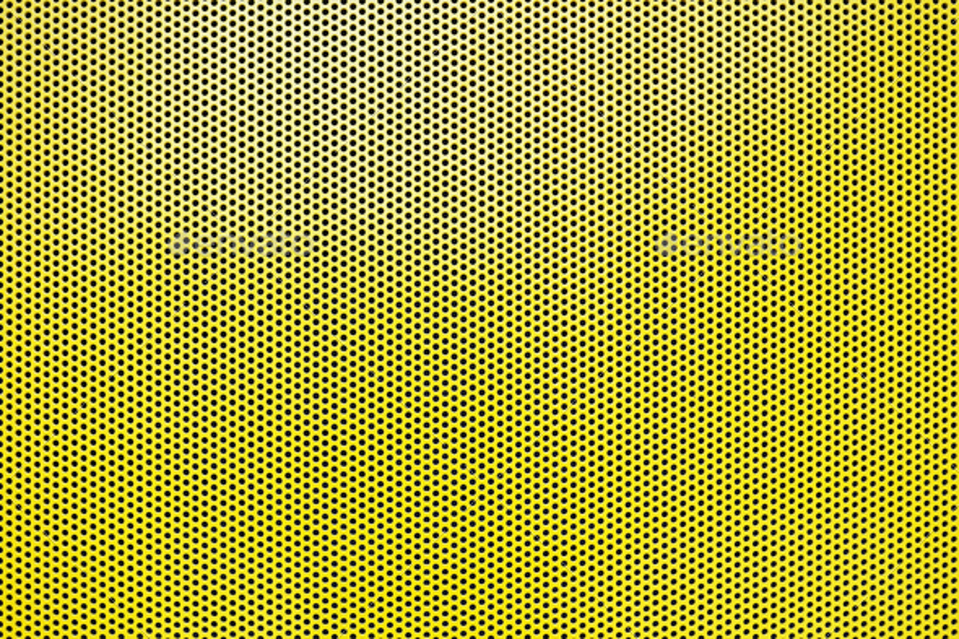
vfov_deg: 31.9
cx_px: 480
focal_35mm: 42
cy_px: 320
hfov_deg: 46.4
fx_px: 1118
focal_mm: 28
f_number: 4
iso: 100
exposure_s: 1/100
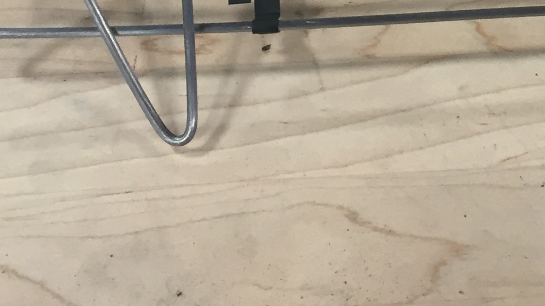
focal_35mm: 107
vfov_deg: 10.3
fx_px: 1546
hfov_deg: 19.5
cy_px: -327
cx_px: 524
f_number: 2.2
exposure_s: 1/30
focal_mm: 4.15
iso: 64
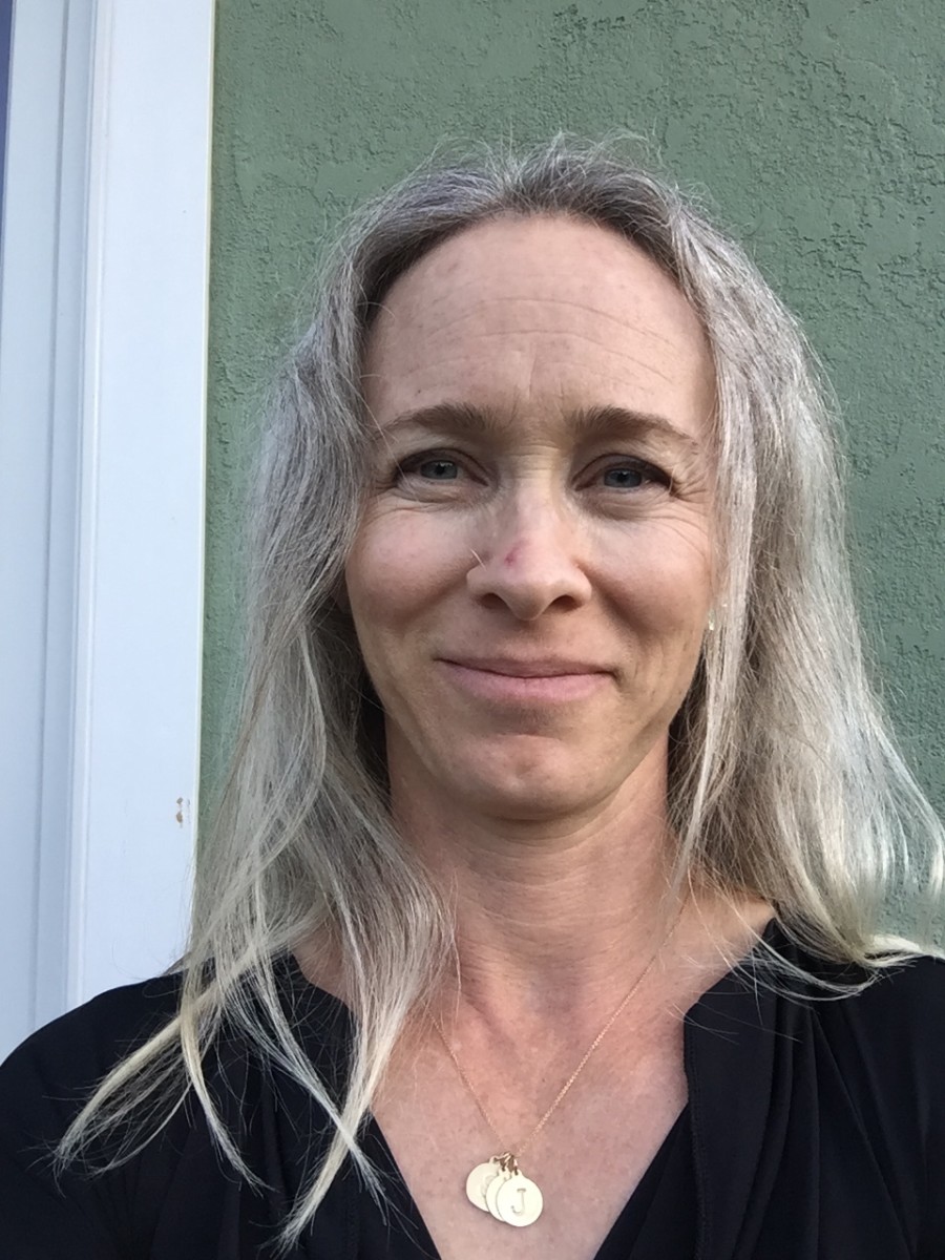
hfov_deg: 45.4
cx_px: 472
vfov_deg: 58.4
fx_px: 1128
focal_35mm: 31
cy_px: 630
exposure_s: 1/120
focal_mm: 2.65
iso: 50
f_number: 2.2
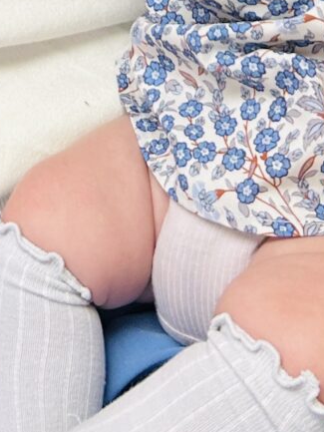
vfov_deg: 13.6
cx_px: -15
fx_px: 1534
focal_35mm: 123
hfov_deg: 11.9
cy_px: -439
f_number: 1.5
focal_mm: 5.7
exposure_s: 1/50
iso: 80
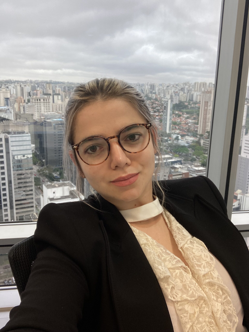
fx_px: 307
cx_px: 124
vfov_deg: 56.8
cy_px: 166
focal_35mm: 32
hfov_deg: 44.2
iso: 40
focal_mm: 2.87
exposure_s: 1/60
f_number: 2.2
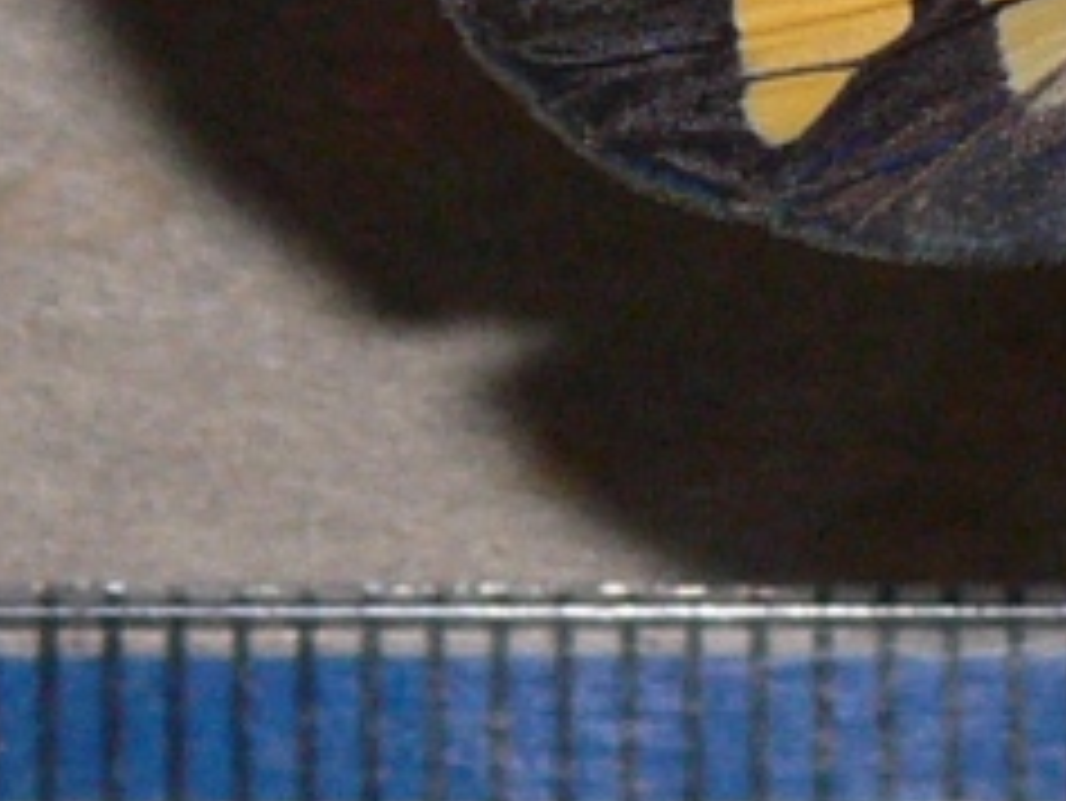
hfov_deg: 17.3
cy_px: -158
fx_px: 3328
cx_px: 1322
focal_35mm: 108
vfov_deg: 13.4
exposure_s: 1/30
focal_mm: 8.4
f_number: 4
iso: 100
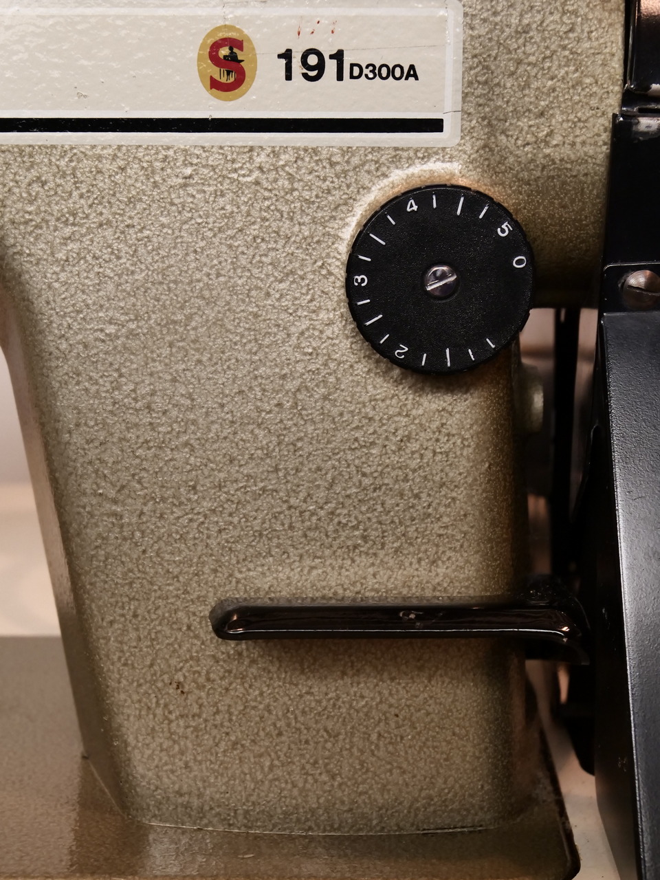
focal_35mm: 50
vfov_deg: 38.2
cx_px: 330
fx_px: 1271
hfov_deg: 29.1
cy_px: 440
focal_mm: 25
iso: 800
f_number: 5
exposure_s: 1/60
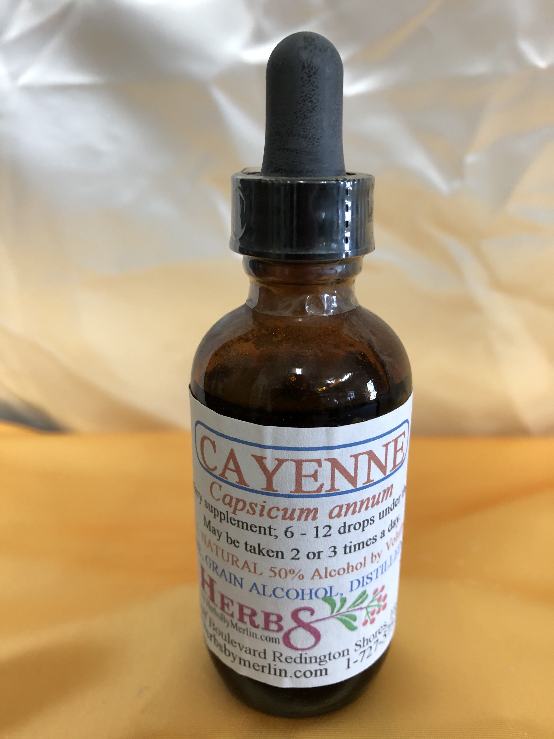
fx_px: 597
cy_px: 370
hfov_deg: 49.7
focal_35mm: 28
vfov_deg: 63.4
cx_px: 277
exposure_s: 1/15
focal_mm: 3.99
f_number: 1.8
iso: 50
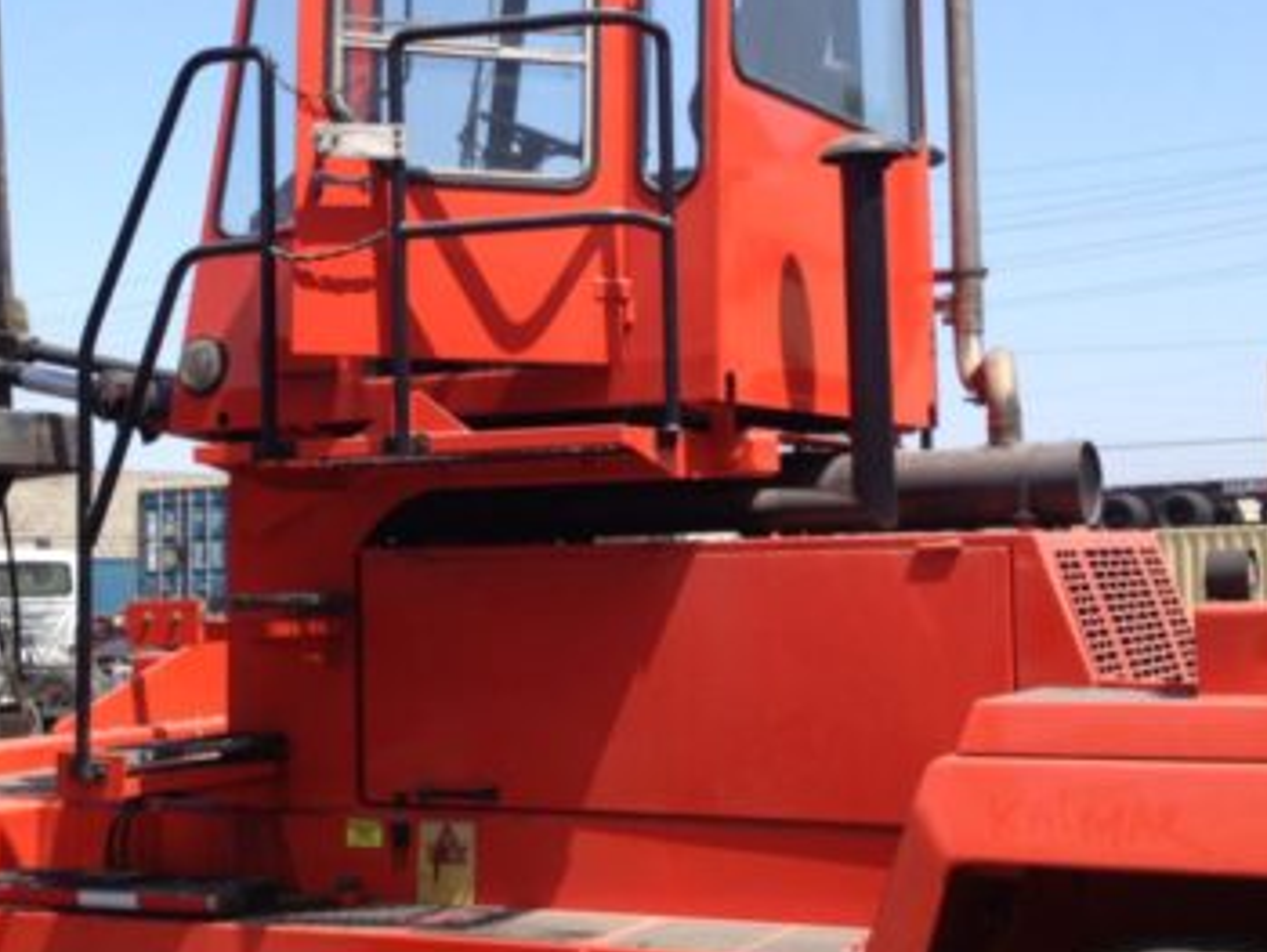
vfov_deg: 23.0
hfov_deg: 30.2
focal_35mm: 64
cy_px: 442
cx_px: 608
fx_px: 2344
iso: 50
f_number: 2.4
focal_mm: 4.28
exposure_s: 1/1082
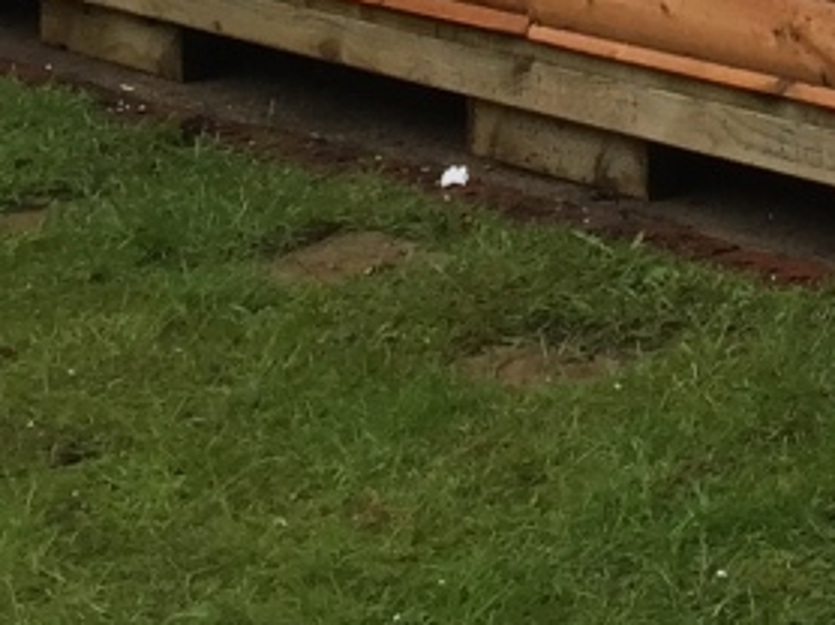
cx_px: 1670
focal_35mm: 167
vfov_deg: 8.3
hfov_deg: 10.8
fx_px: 4025
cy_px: -736
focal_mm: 4.15
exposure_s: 1/482
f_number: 2.2
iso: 32
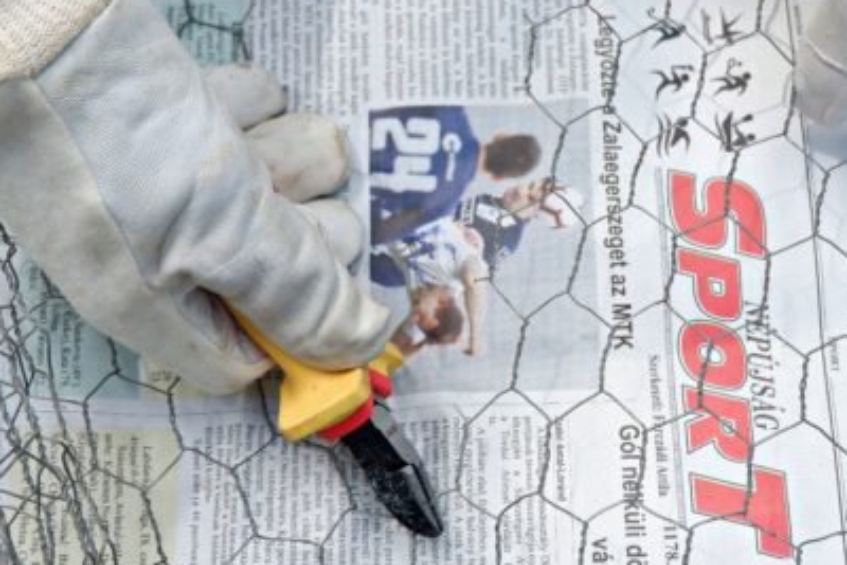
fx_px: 1200
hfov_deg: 38.7
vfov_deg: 26.5
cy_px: 268
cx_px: 523
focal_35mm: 51
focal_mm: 16
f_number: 3.5
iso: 200
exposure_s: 1/550
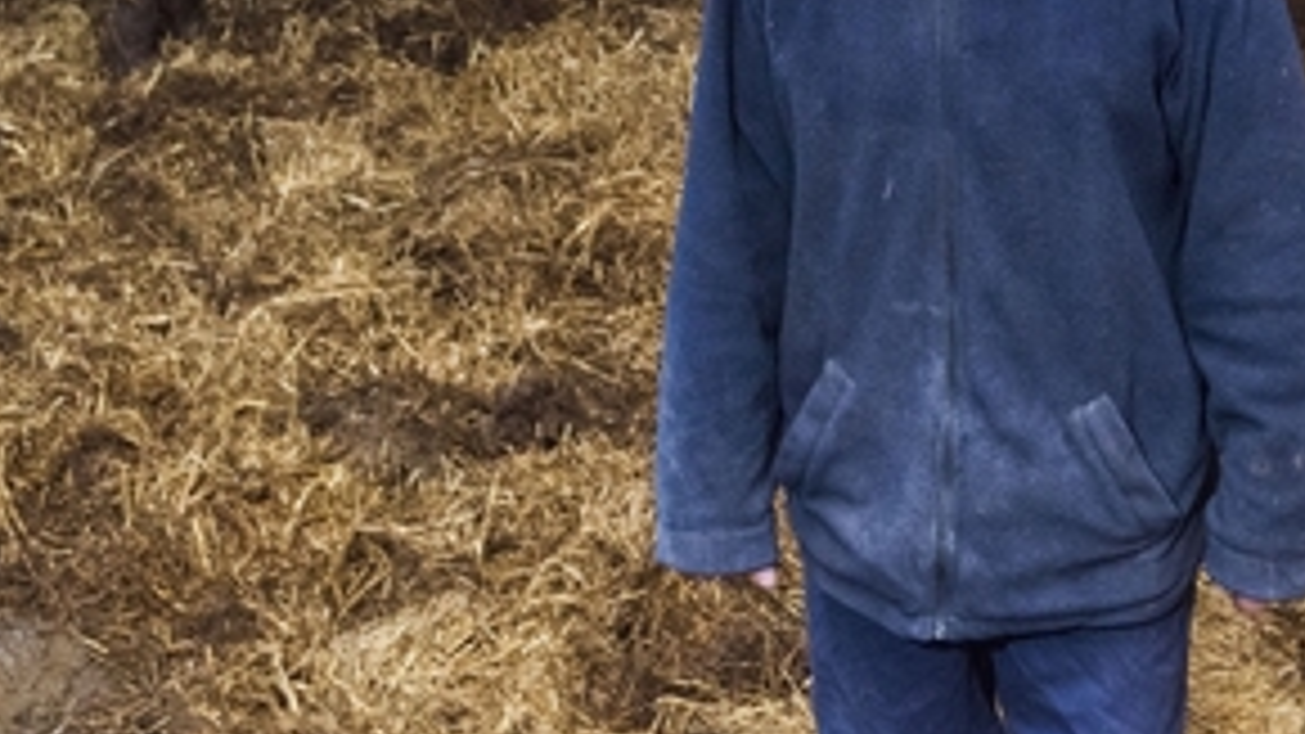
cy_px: -196
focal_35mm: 81
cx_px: 891
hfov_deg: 26.0
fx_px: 2802
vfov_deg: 14.3
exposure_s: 1/125
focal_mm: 32
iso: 2000
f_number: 5.6
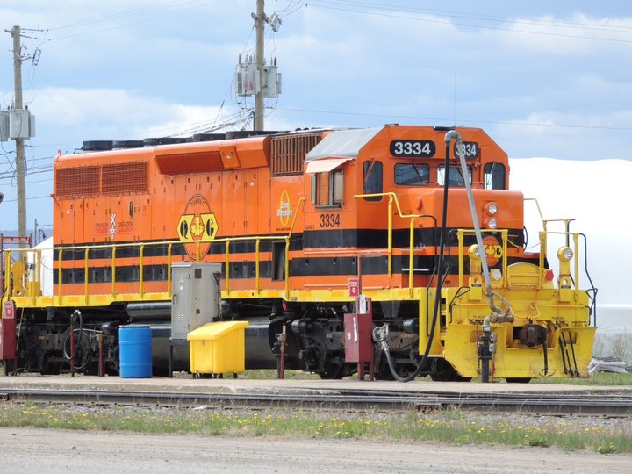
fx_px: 4820
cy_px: 232
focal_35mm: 264
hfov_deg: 7.5
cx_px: 313
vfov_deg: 5.6
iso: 100
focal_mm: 44.5
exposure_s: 1/400
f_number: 4.7
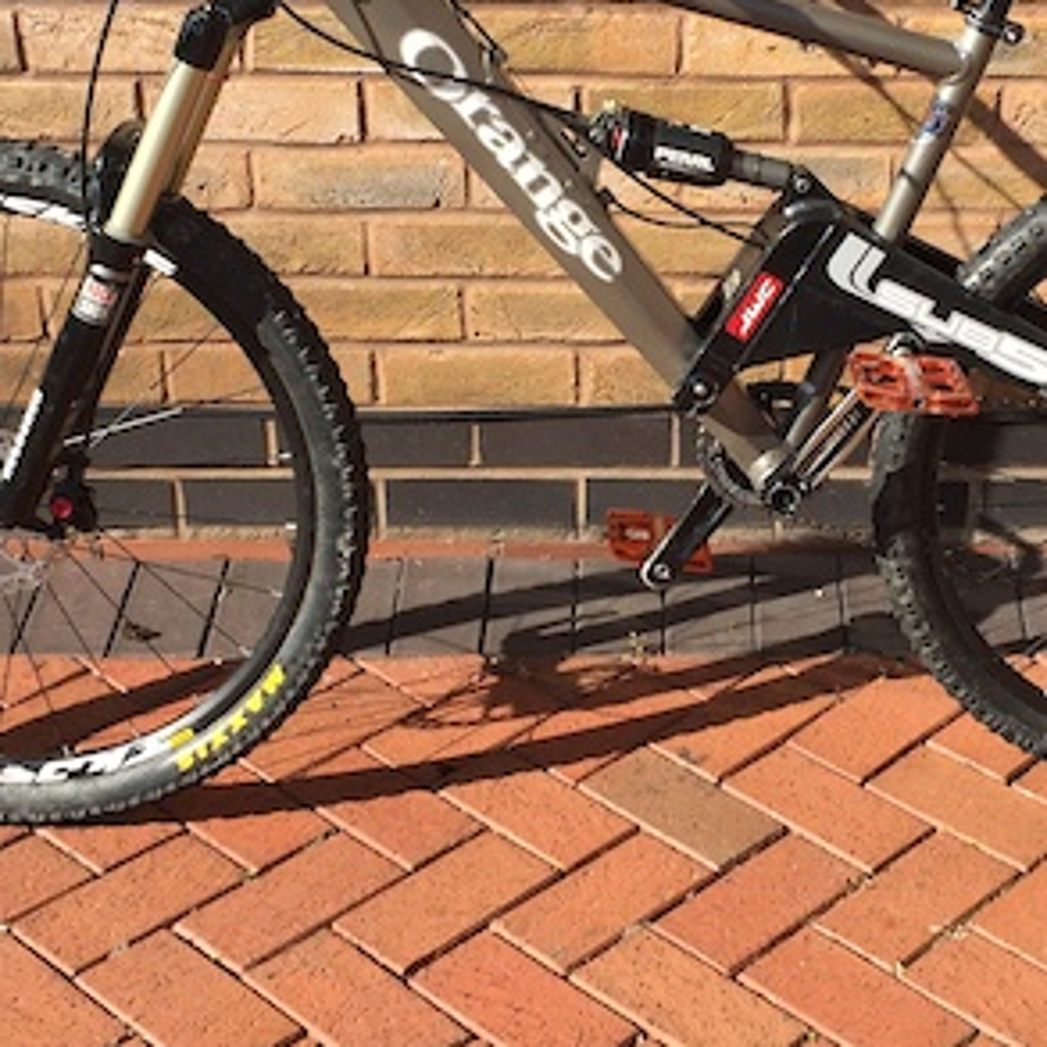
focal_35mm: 70
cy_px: 404
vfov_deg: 24.6
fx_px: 2395
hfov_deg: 24.5
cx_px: 715
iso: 32
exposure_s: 1/989
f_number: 2.2
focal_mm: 4.15
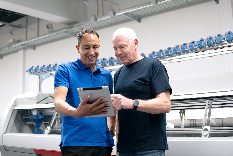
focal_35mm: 46
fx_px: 298
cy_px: 76
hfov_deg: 42.7
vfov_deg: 29.2
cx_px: 116
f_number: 1.8
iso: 800
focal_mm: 30
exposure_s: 1/320
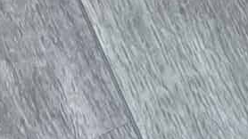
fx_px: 1715
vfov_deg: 3.8
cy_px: -750
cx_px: 496
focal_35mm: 261
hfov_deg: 7.9
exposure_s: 1/120
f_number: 1.6
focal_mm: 5.1
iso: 125
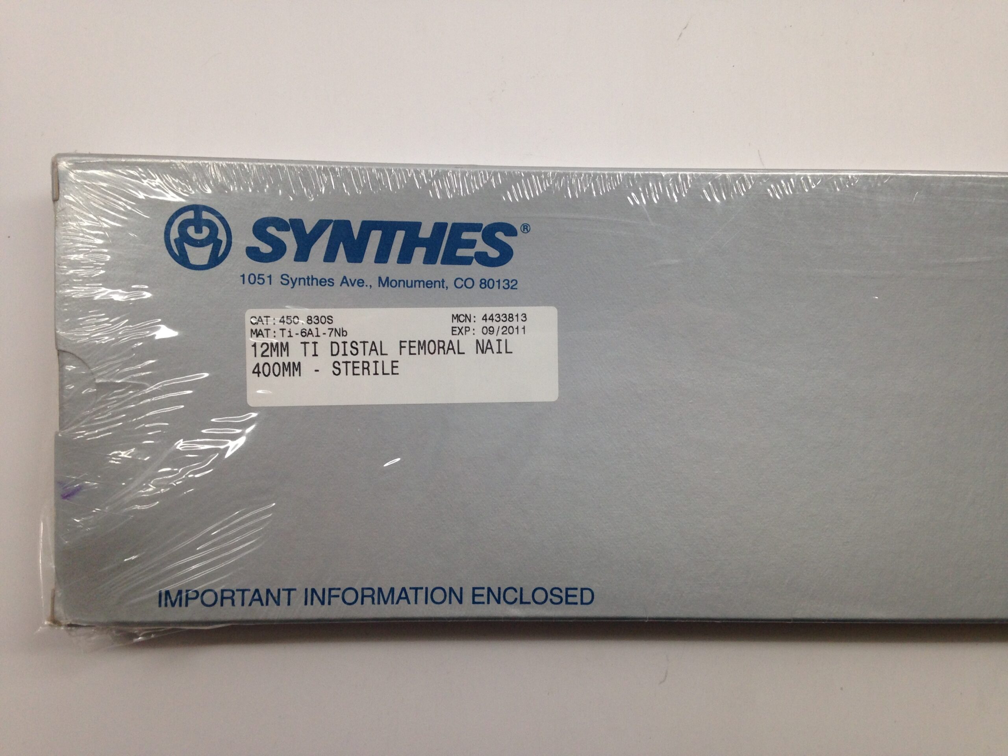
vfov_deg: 42.9
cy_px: 378
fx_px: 961
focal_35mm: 33
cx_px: 504
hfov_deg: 55.4
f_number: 2.4
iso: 64
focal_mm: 4.12
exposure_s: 1/60
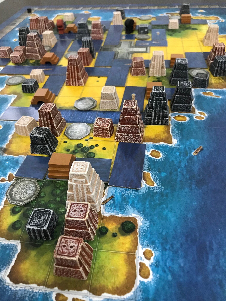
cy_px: 150
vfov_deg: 63.4
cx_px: 113
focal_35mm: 28
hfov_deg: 49.7
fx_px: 244
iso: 80
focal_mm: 3.99
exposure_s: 1/17
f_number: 1.8
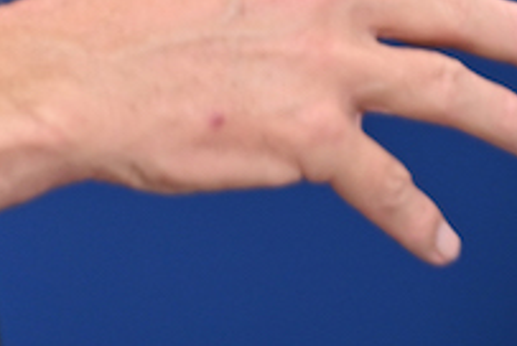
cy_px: -366
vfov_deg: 1.4
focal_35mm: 973
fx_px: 13993
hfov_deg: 2.1
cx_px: 51
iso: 320
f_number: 2.8
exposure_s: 1/200
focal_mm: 165
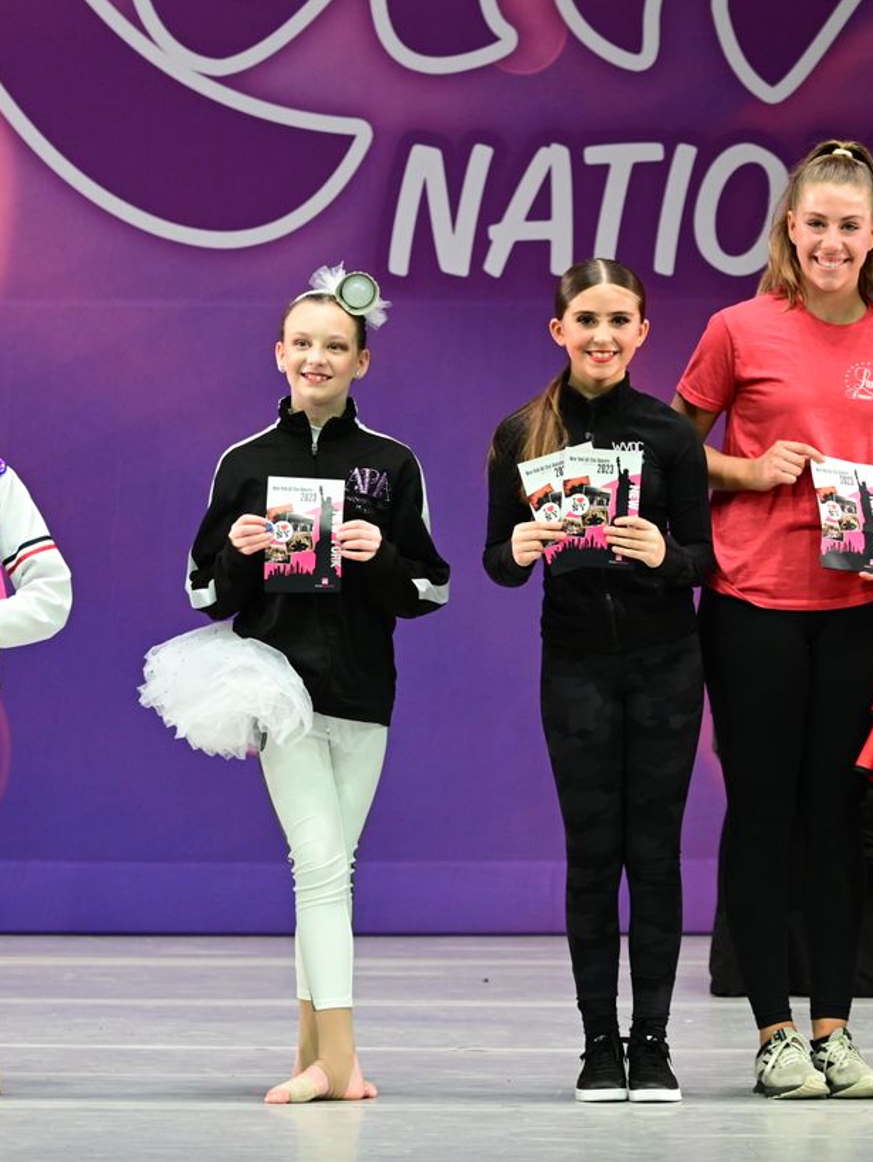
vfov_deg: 7.5
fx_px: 8870
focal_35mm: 264
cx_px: 470
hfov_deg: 5.6
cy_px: 458
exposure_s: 1/320
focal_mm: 150
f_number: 5
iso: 1600
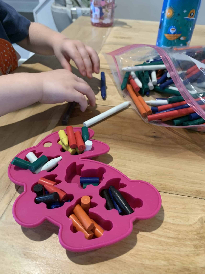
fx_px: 205
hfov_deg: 53.1
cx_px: 102
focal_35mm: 26
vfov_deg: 67.3
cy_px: 137
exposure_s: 1/60
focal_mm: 4.25
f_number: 1.8
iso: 250
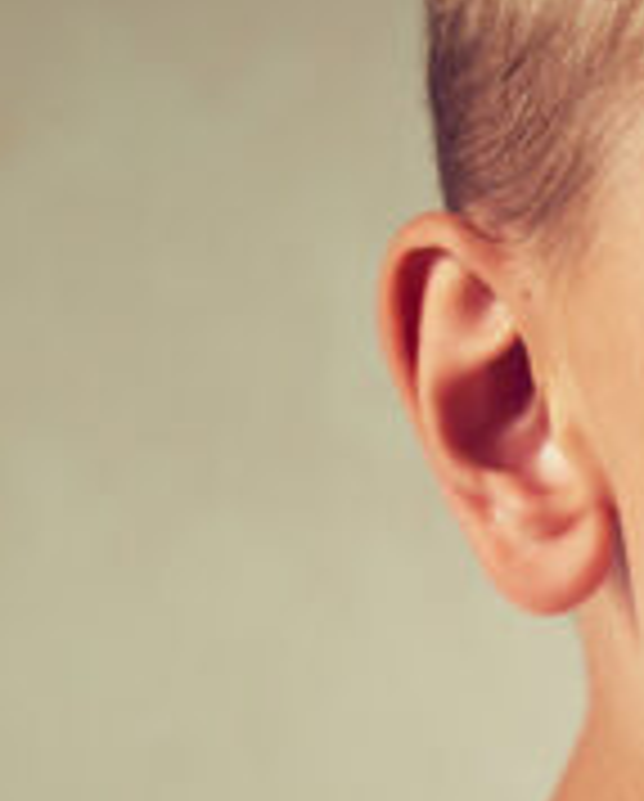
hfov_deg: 10.9
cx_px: 1279
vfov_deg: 14.5
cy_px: 898
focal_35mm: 129
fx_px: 3066
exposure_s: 1/125
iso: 160
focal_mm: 35
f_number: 4
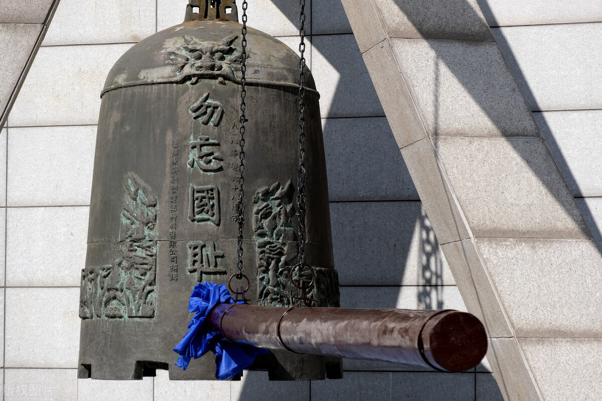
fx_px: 1755
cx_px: 301
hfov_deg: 19.5
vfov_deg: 13.0
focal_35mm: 105
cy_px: 200
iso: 200
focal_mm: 70.2
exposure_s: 1/680
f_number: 5.6
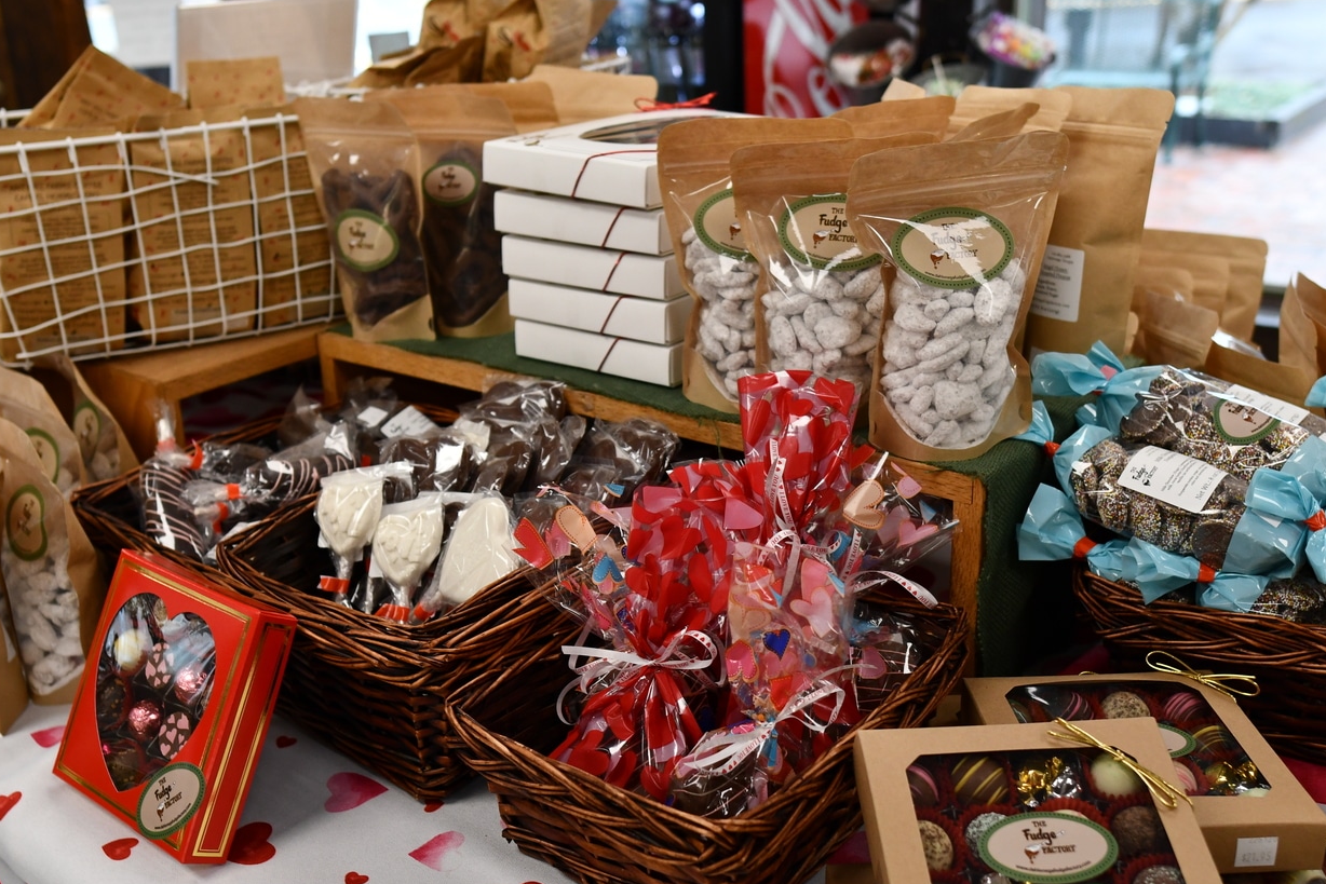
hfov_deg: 55.8
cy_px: 464
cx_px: 621
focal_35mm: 34
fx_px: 1252
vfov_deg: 38.9
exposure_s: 1/250
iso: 800
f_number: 2.8
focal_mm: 20
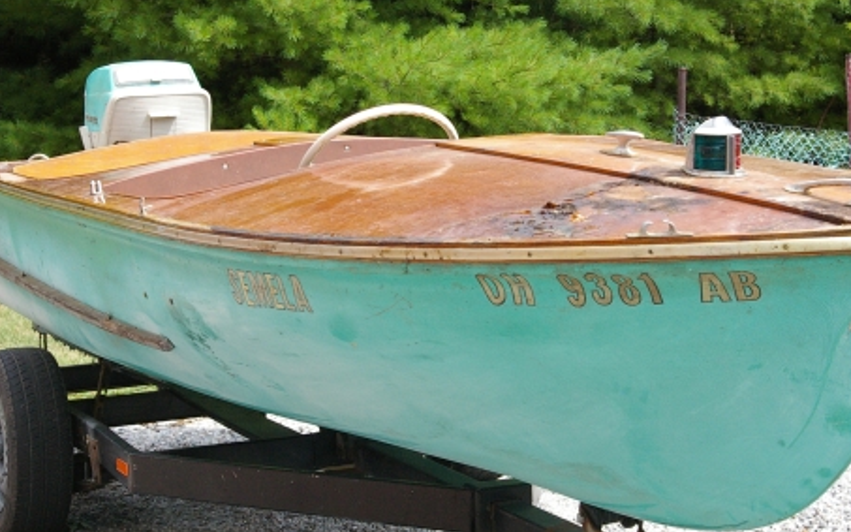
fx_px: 1902
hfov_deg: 25.2
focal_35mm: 82
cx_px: 402
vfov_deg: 15.9
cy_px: 205
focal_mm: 38
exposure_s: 1/500
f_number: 9.5
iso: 800
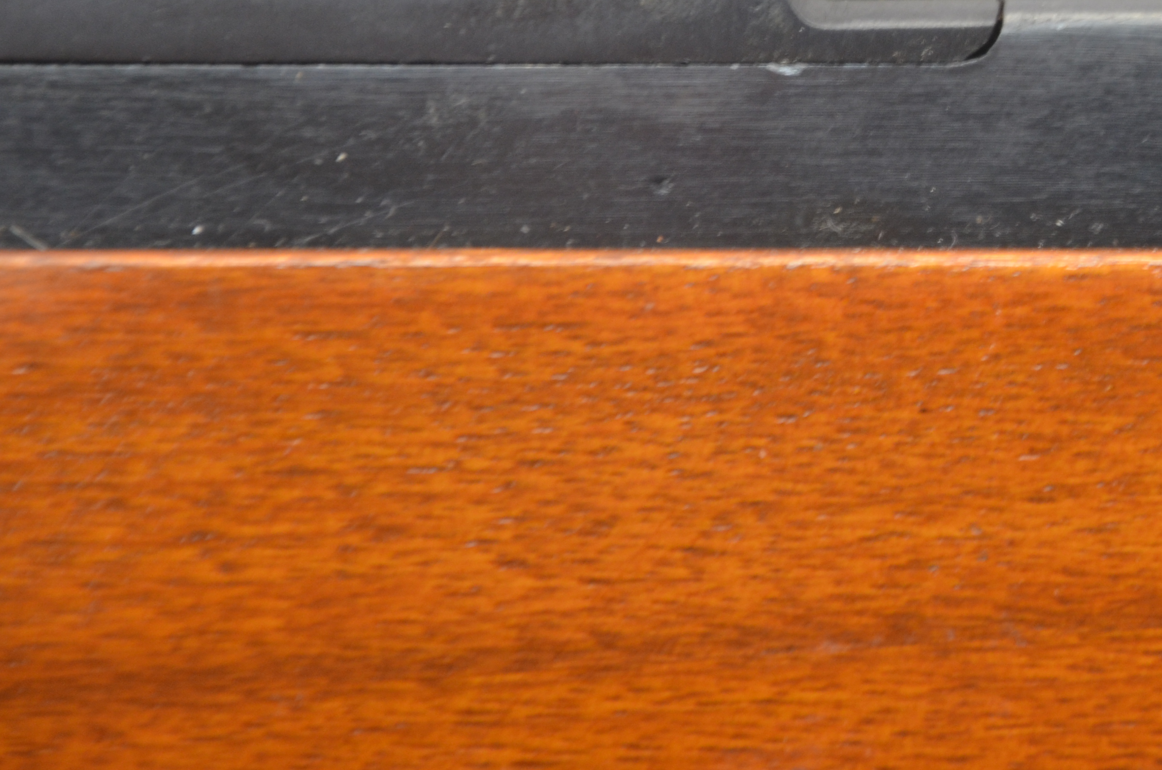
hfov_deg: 6.4
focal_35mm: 324
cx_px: 1155
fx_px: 10439
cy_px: 70
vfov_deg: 4.2
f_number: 5.6
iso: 450
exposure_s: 1/60
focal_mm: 105
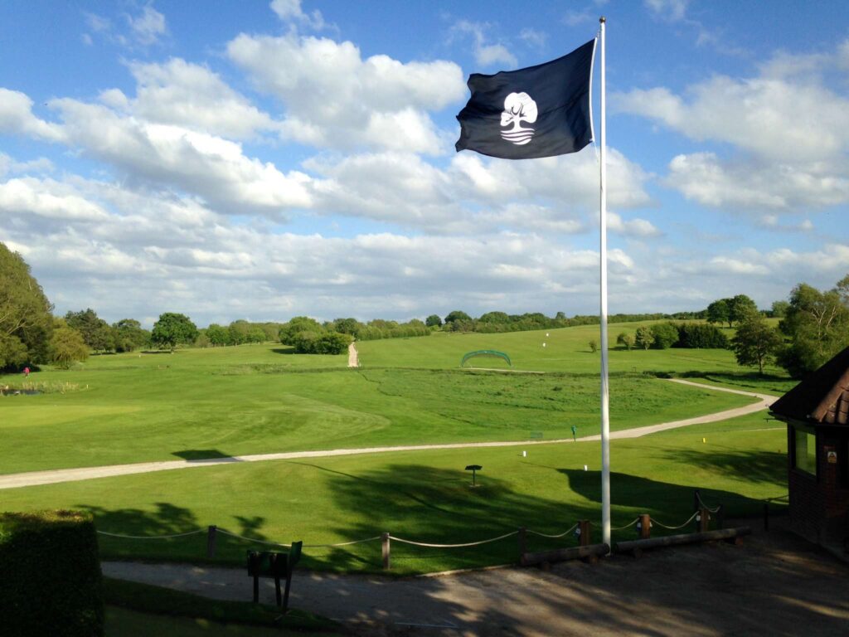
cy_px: 318
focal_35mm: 33
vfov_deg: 42.9
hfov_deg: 55.4
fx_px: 809
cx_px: 424
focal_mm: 4.12
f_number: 2.4
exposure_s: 1/1550
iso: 50
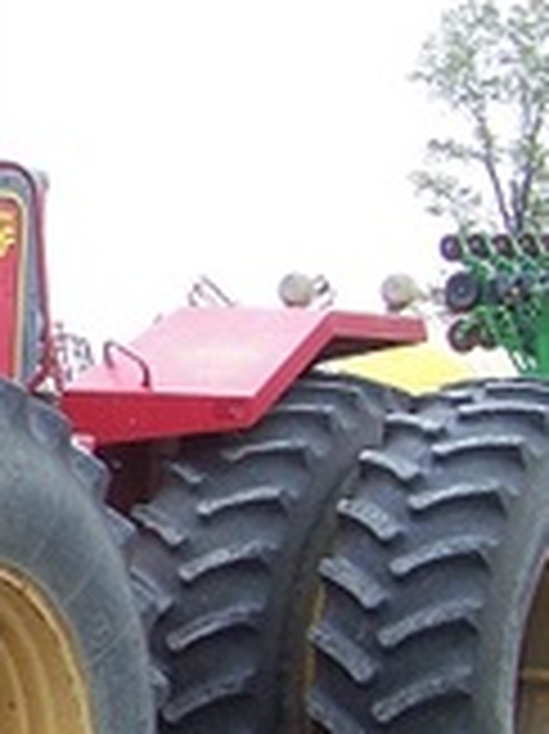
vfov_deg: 15.5
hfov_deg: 11.0
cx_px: -414
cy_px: 396
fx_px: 2689
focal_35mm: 127
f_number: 2.8
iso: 80
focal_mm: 6.3
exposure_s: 1/60
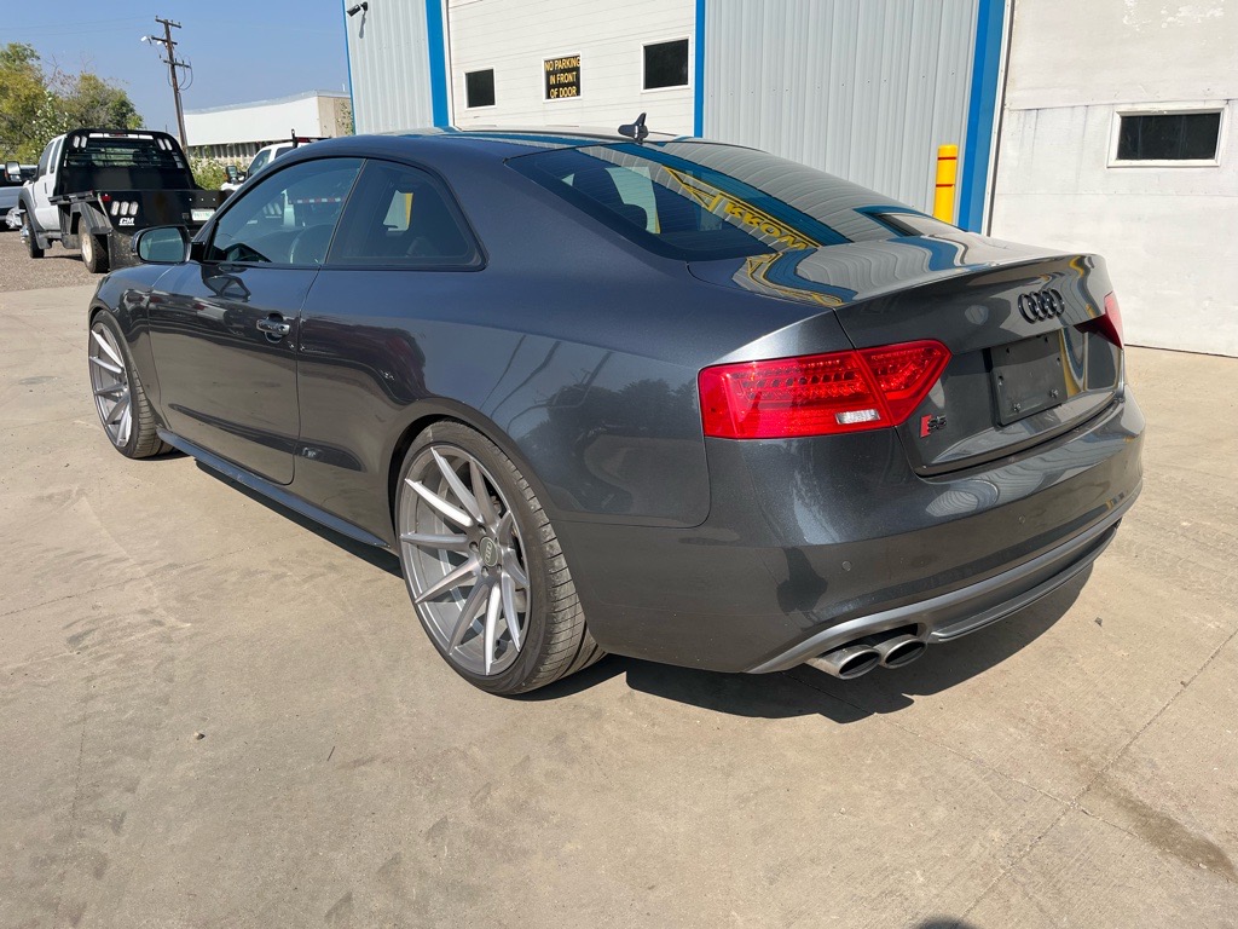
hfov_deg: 67.3
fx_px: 930
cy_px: 464
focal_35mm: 26
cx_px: 619
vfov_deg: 53.1
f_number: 1.6
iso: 50
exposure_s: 1/3215
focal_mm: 5.1
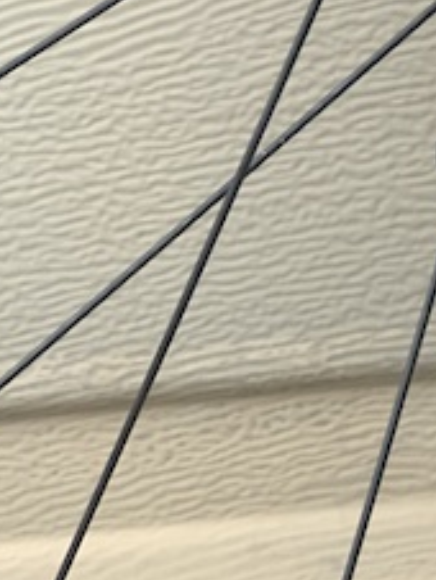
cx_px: 731
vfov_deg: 10.7
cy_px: 31
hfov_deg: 7.9
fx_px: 3084
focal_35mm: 184
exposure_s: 1/60
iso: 125
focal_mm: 6
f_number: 2.4
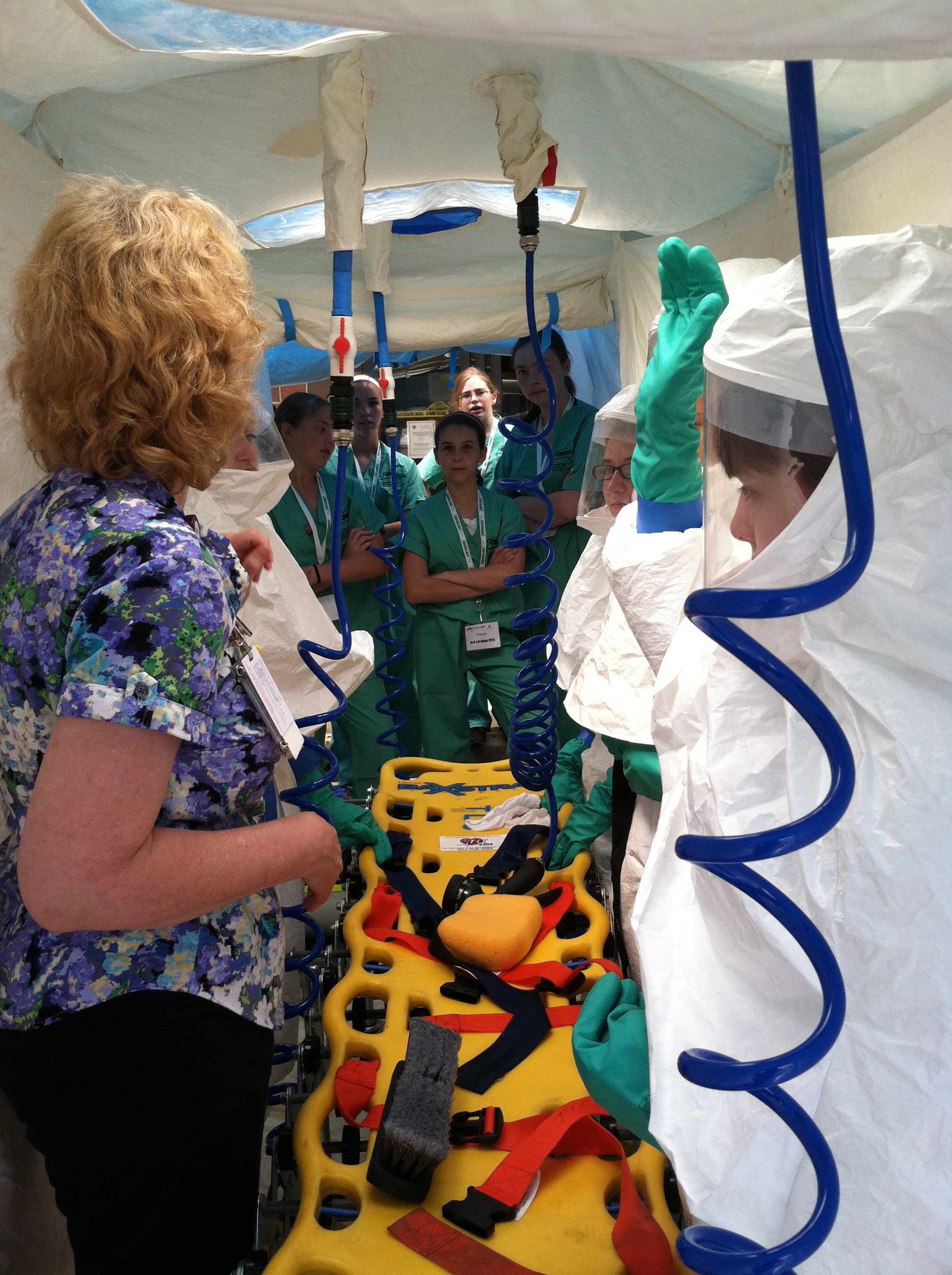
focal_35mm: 35
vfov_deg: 52.7
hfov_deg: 40.6
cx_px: 476
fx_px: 1287
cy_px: 638
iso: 80
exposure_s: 1/191
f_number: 2.8
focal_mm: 3.85
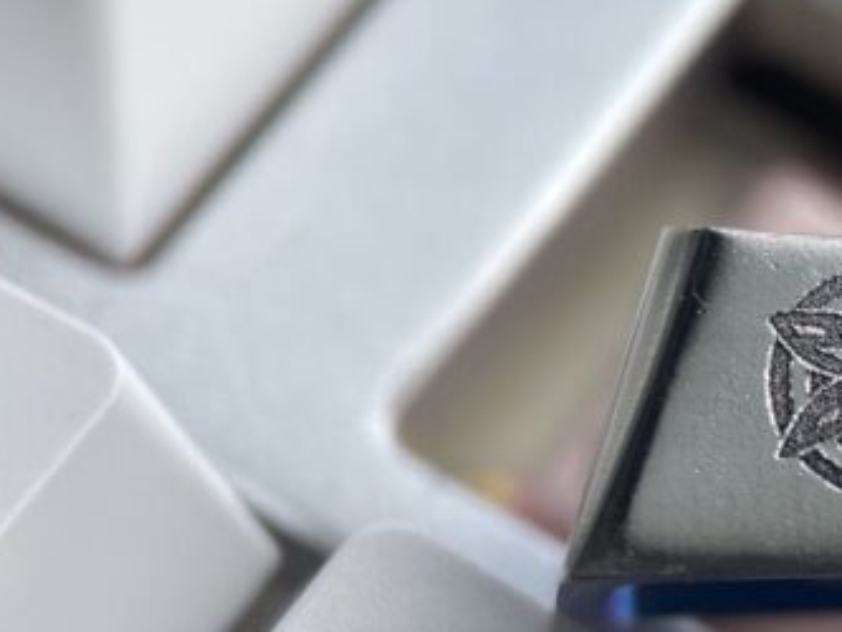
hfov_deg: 22.9
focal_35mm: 80
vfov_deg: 18.4
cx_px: 938
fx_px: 1947
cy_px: 415
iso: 32
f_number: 1.6
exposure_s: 1/567
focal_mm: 4.2
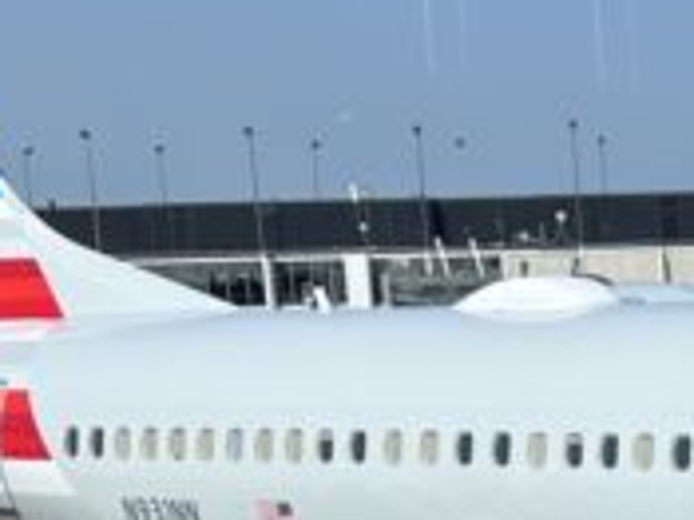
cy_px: 826
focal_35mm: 143
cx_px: 1221
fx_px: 2865
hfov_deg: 12.7
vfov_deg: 10.0
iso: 50
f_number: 1.5
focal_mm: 5.7
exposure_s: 1/2571
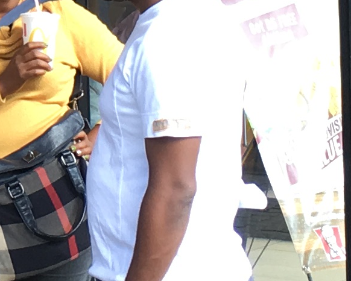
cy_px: -134
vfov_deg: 7.8
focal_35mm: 196
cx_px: -185
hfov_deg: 9.6
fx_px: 2037
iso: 25
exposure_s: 1/100
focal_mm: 4.15
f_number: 2.2
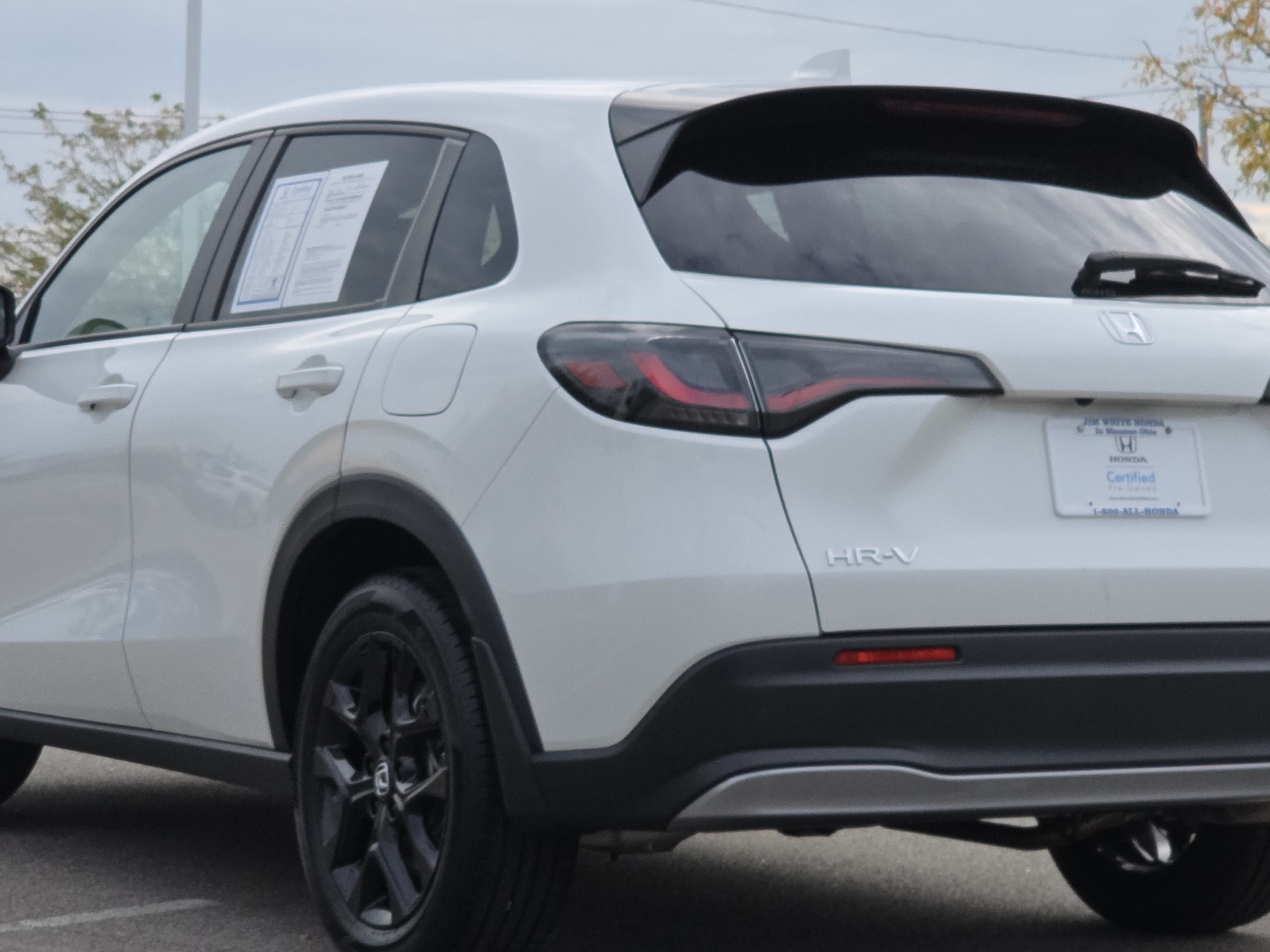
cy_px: 482
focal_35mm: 101
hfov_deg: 19.4
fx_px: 3706
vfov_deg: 14.6
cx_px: 597
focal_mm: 7.9
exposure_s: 1/1414
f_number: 2.4
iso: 50
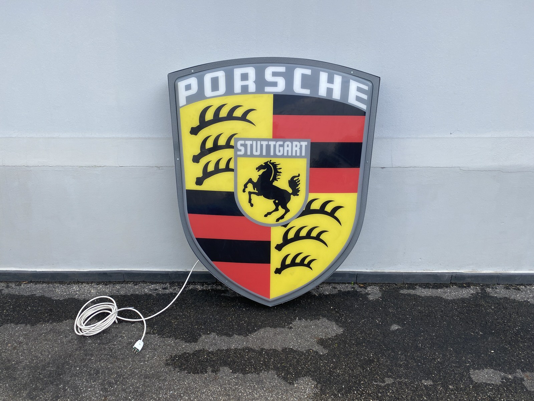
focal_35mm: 26
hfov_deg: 67.3
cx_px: 267
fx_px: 401
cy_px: 200
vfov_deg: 53.1
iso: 32
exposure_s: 1/1072
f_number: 1.8
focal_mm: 4.25
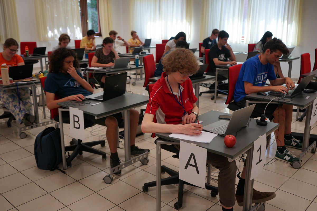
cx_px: 158
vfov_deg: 40.0
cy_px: 106
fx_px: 291
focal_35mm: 33
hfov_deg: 57.2
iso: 160
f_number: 4
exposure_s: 1/60
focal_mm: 33
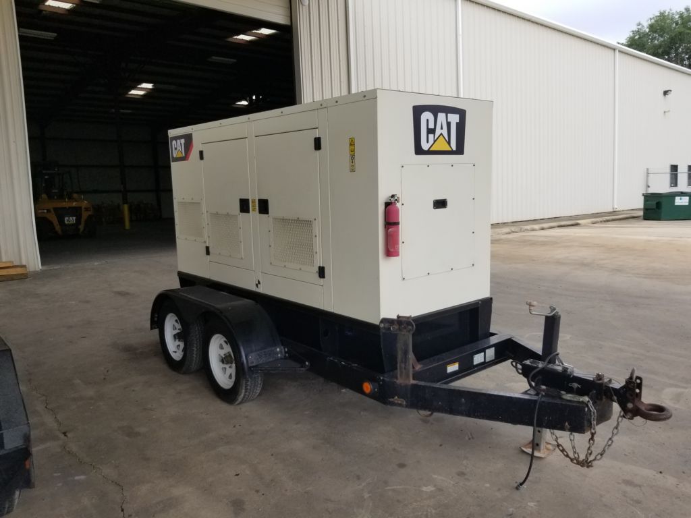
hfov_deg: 67.3
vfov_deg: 53.1
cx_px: 346
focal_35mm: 26
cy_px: 259
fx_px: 519
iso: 50
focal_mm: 4.25
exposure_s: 1/904
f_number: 1.7
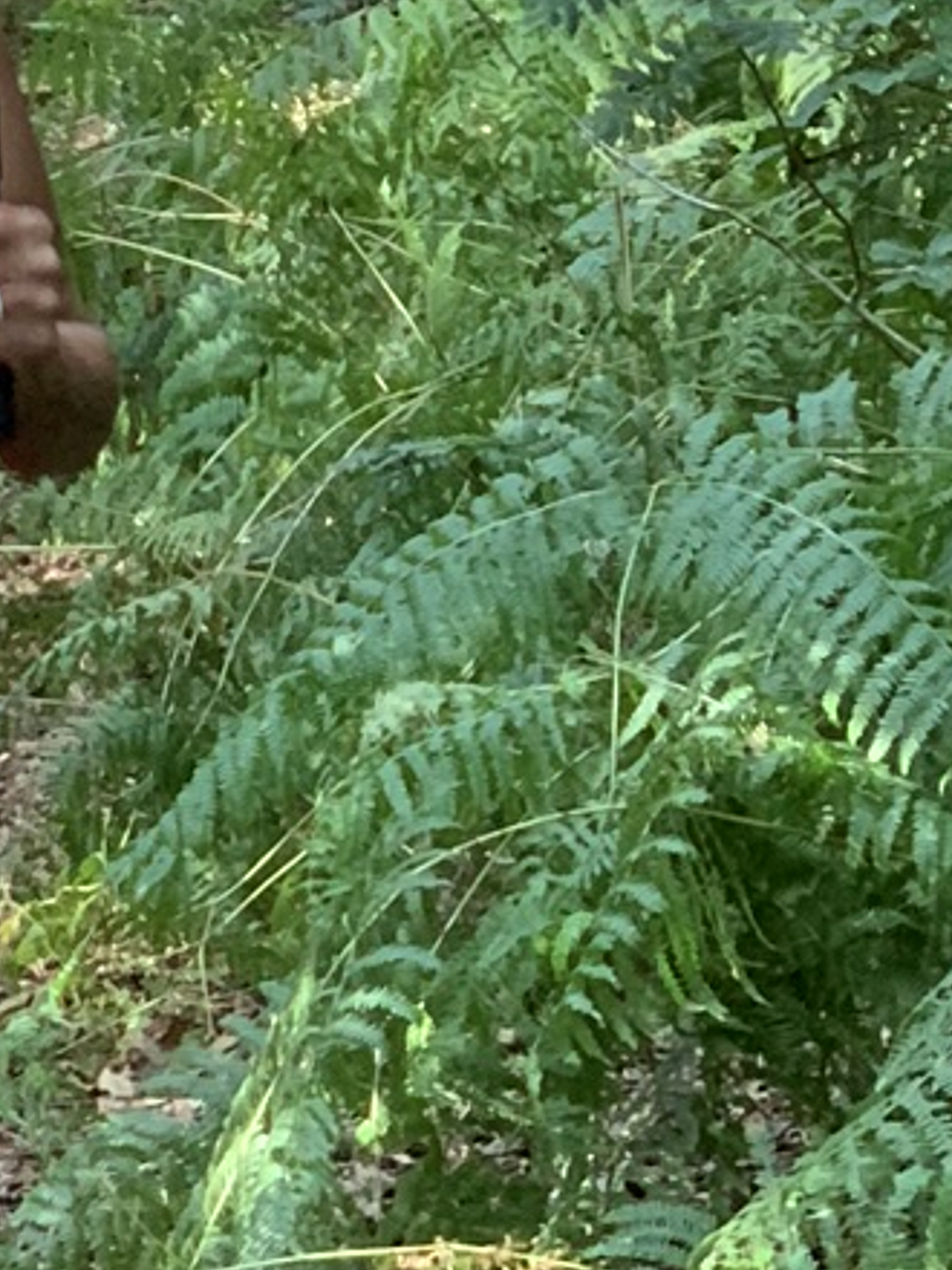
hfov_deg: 6.0
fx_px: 8874
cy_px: 358
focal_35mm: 242
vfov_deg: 8.2
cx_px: -1093
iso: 125
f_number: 2.4
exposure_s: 1/60
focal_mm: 6
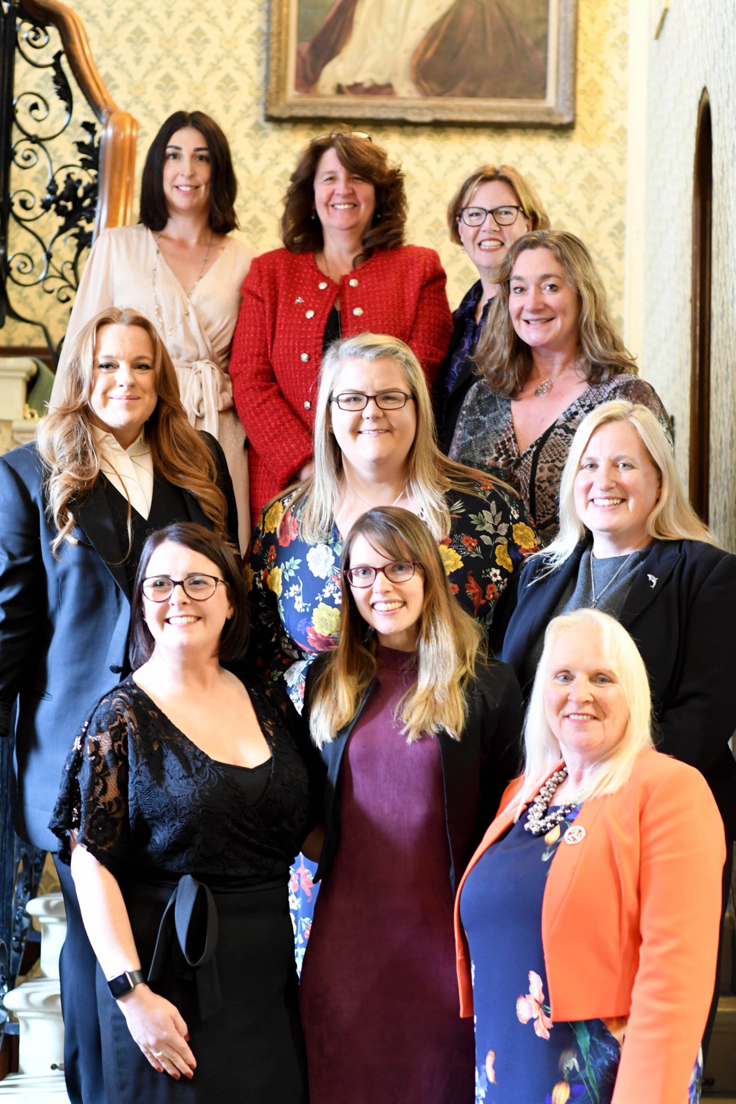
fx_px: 2300
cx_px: 368
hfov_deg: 18.2
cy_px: 552
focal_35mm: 75
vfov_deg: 27.0
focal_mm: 50
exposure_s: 1/40
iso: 1600
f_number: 3.2
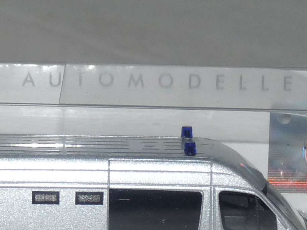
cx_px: 124
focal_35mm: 248
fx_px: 2199
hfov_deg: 8.0
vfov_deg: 6.0
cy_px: 212
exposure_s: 1/125
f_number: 3.4
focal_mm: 11.1
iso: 100
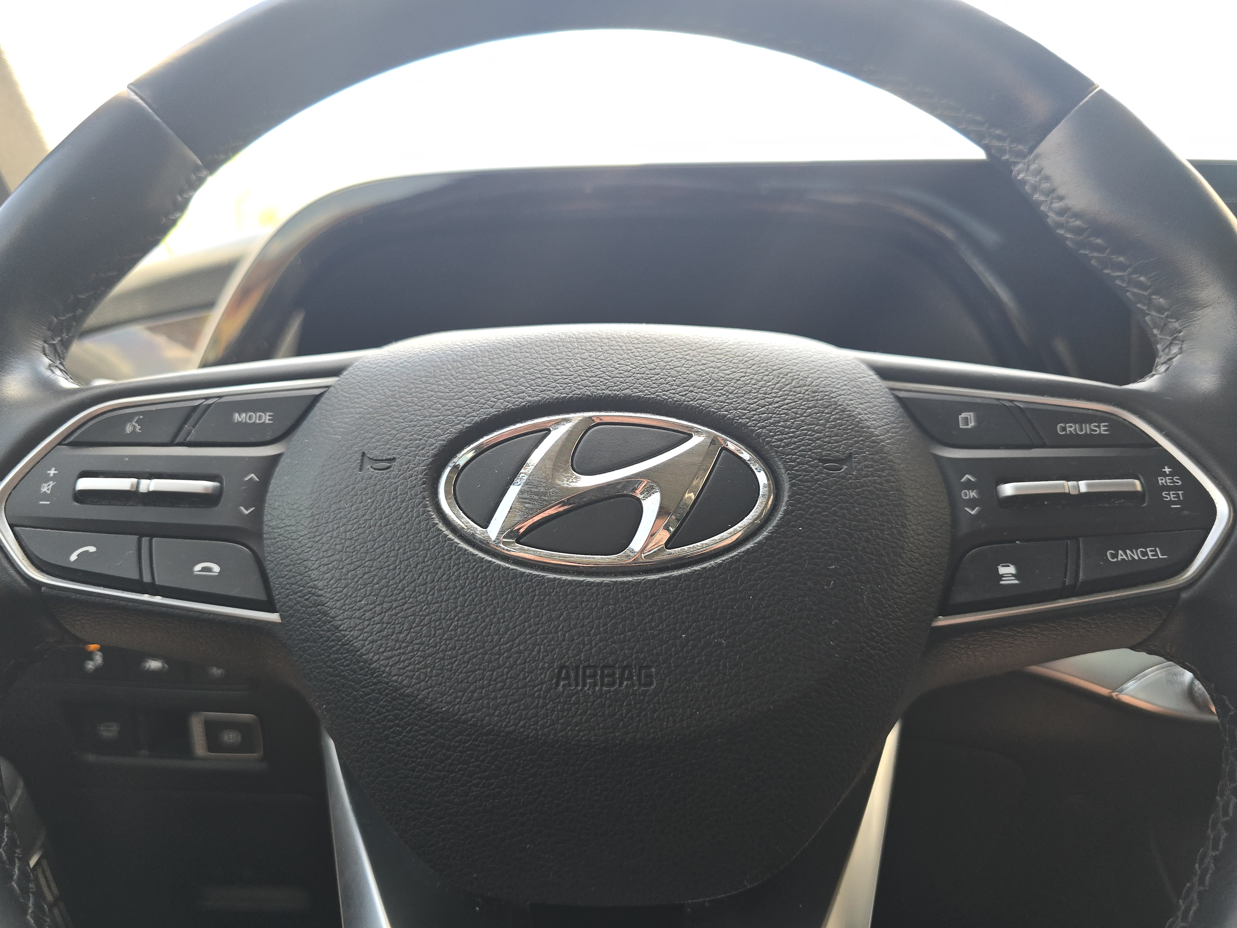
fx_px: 822
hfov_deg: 73.9
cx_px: 618
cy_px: 464
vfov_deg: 58.9
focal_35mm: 23
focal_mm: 6.3
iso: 100
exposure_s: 1/120
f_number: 1.7
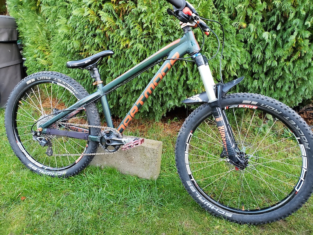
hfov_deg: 67.3
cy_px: 118
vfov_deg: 53.1
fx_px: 235
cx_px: 156
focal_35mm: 26
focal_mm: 4.3
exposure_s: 1/60
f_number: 2.4
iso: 200
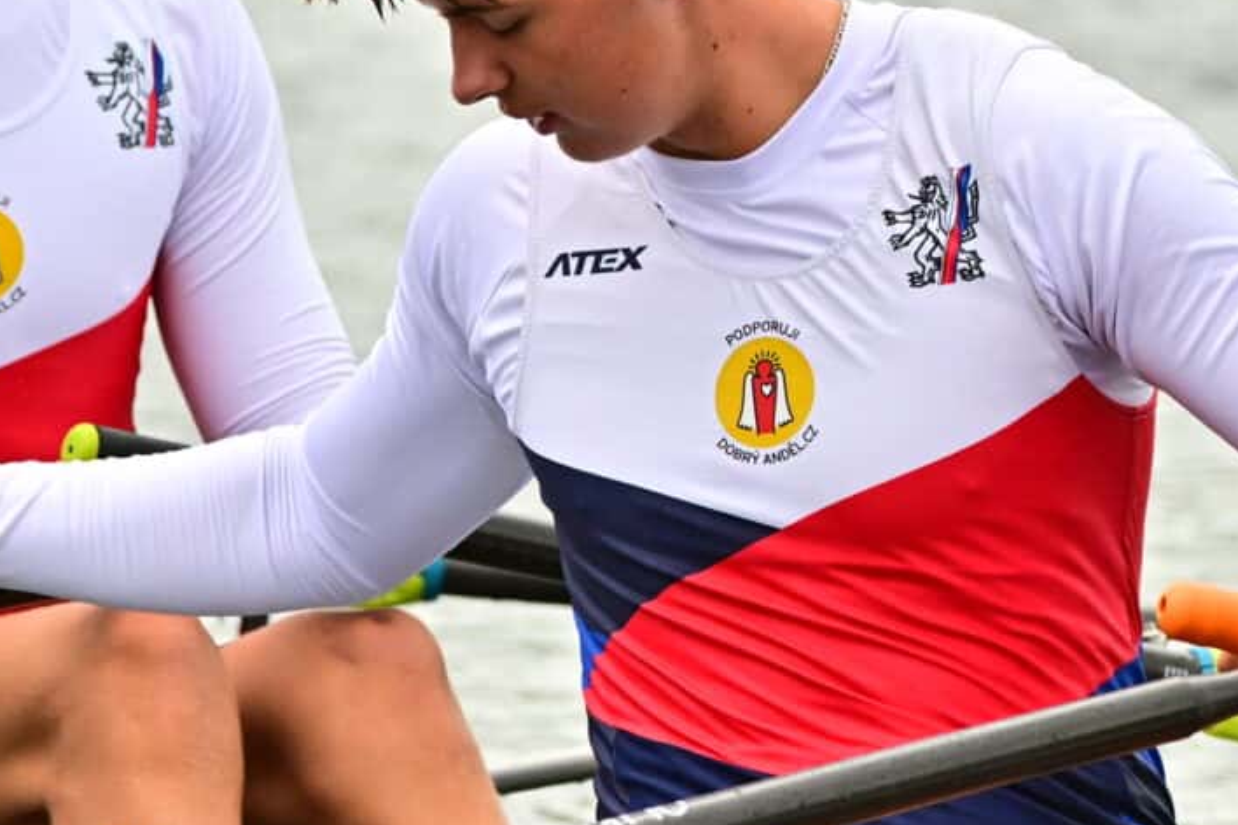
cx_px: 350
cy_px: 257
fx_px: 27956
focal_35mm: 813
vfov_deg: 1.7
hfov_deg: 2.5
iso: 560
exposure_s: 1/1250
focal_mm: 250
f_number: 5.6
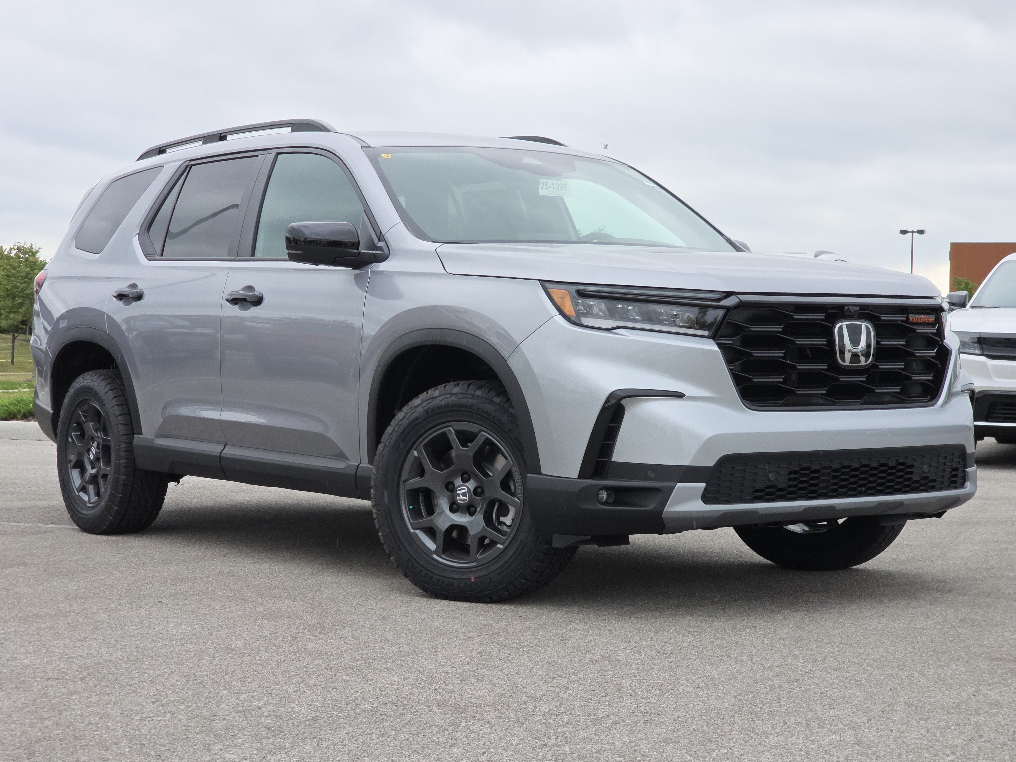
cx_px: 508
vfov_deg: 21.3
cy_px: 381
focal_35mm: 69
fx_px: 2025
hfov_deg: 28.2
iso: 50
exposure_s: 1/435
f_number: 2.4
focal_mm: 7.9
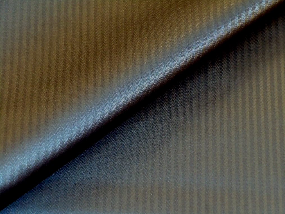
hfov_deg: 19.1
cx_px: 144
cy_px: 107
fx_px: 848
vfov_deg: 14.4
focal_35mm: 103
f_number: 5.4
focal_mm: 18.3
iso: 1250
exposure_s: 1/50
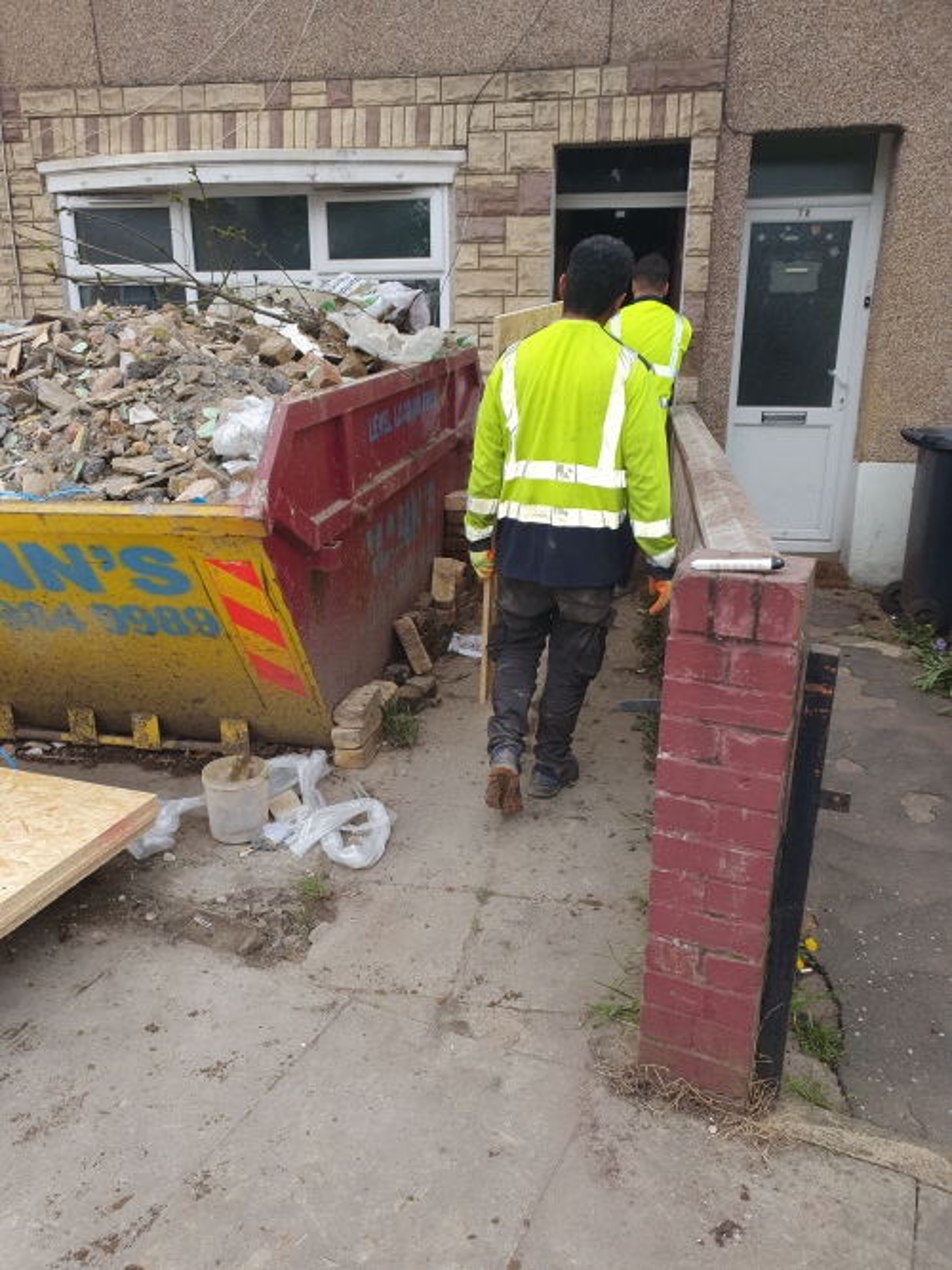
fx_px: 954
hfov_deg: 53.0
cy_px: 635
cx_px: 476
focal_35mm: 26
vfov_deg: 67.3
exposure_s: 1/397
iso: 50
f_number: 2.4
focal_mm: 4.32
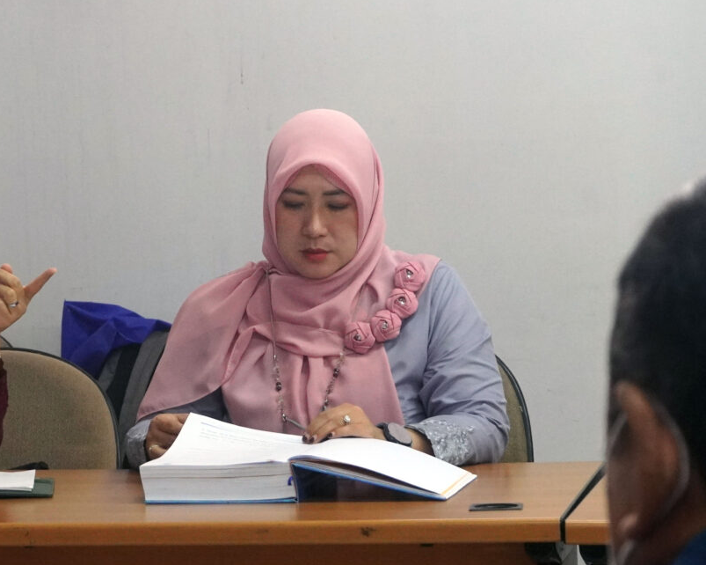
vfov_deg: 10.9
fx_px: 2966
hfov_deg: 13.4
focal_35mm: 142
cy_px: 267
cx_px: 40
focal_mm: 50
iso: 2000
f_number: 7.1
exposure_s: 1/80
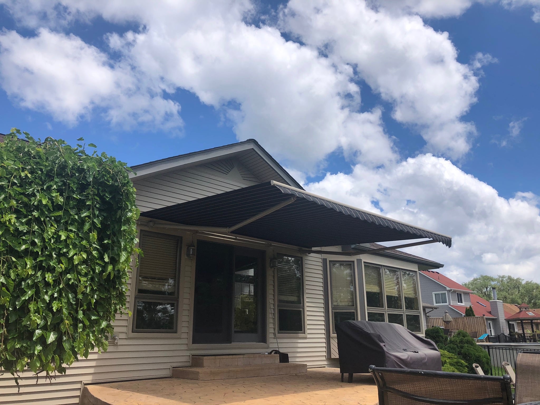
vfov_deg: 49.7
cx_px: 270
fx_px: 437
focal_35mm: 28
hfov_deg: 63.4
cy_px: 202
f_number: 1.8
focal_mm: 3.99
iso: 20
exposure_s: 1/3436
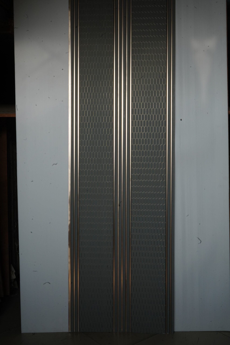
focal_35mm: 45
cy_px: 172
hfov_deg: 29.9
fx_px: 431
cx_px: 115
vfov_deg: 43.6
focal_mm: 45
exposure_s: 1/125
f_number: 29
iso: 2000
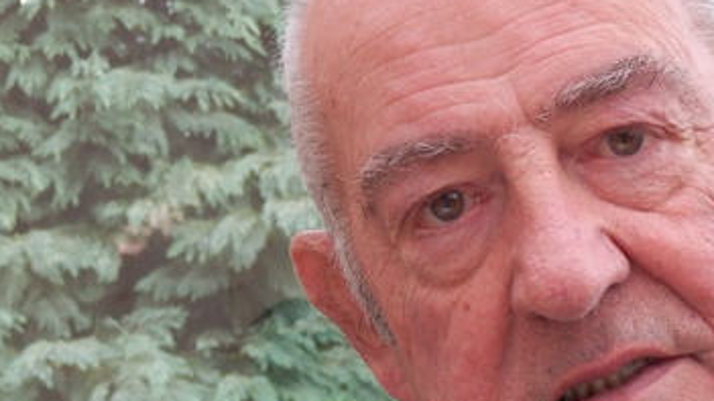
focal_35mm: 145
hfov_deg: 14.7
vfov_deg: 8.3
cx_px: 568
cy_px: 285
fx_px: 2744
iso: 160
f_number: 4.5
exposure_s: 1/100
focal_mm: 13.1
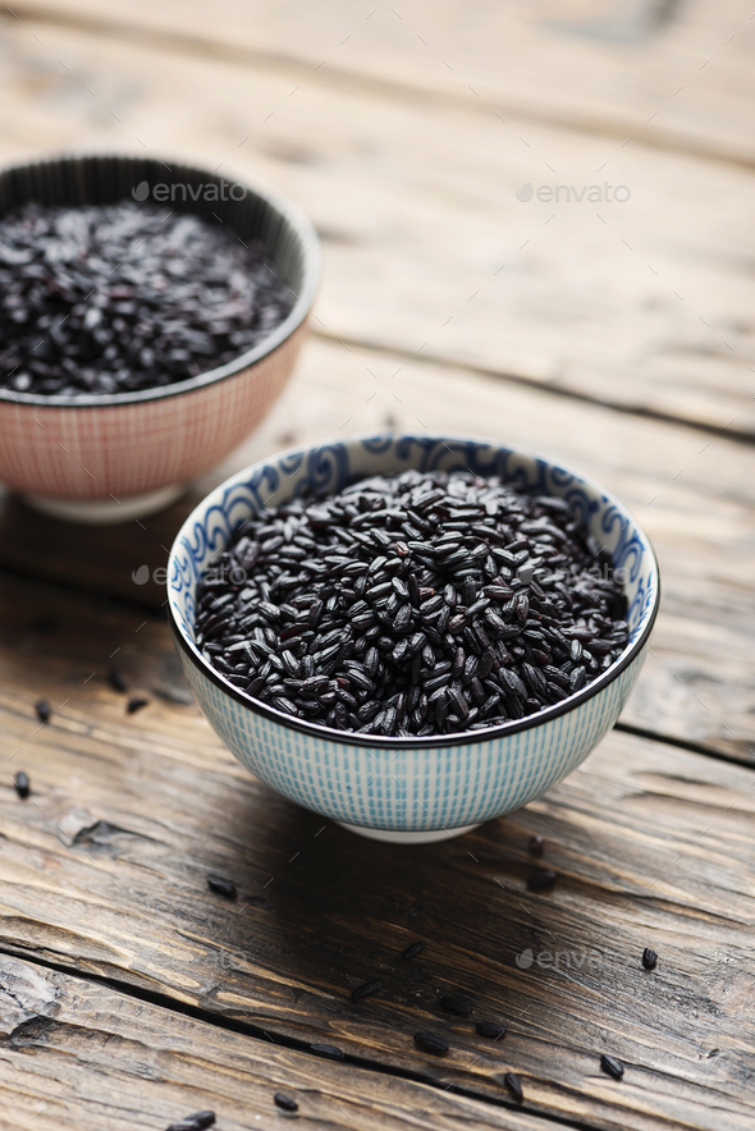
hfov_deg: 13.1
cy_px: 566
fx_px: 3300
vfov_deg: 19.5
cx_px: 378
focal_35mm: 105
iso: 100
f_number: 5.6
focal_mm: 105
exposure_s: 1/160
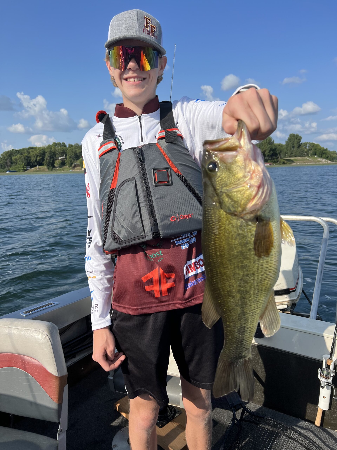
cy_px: 225
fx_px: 337
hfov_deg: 53.1
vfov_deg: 67.3
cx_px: 168
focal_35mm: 26
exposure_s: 1/3356
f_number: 1.5
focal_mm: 5.7
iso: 50
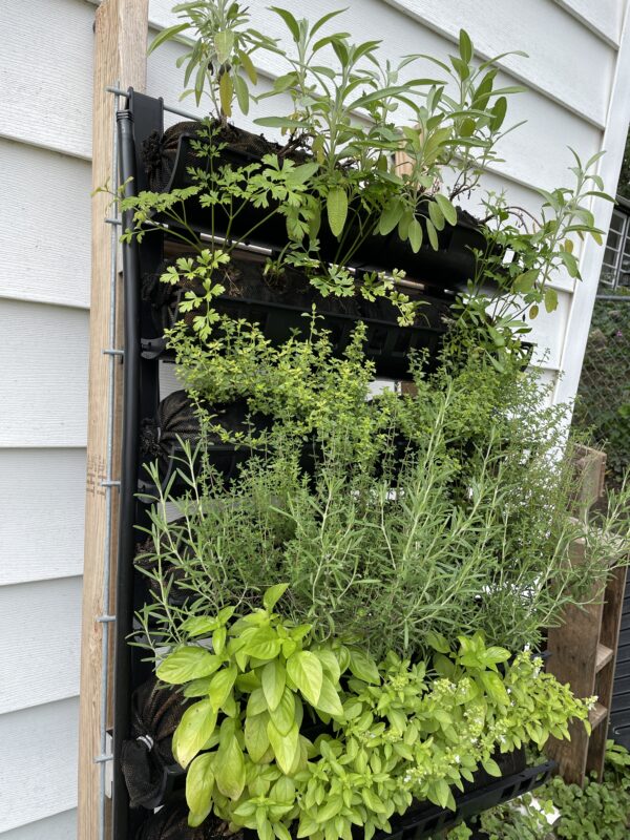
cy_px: 420
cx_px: 315
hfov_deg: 53.1
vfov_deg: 67.3
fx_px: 631
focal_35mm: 26
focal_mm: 4.2
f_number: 1.6
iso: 32
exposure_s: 1/1453
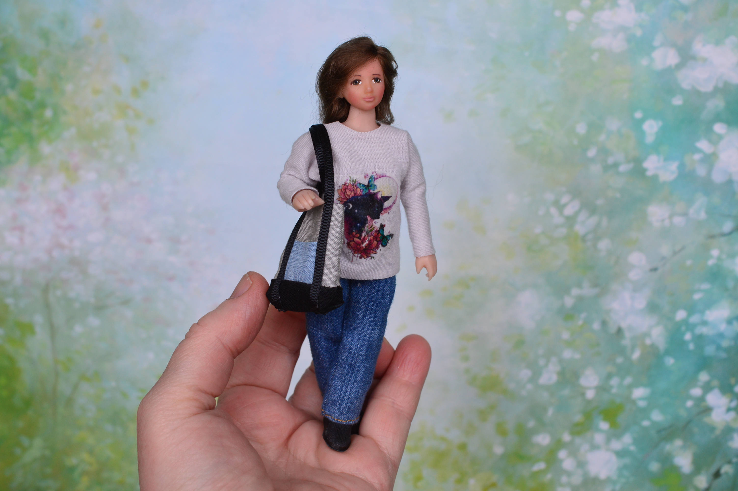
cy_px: 246
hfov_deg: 33.4
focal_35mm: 60
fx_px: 1229
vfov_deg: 22.6
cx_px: 369
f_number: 9
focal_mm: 40
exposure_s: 1/80
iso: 400
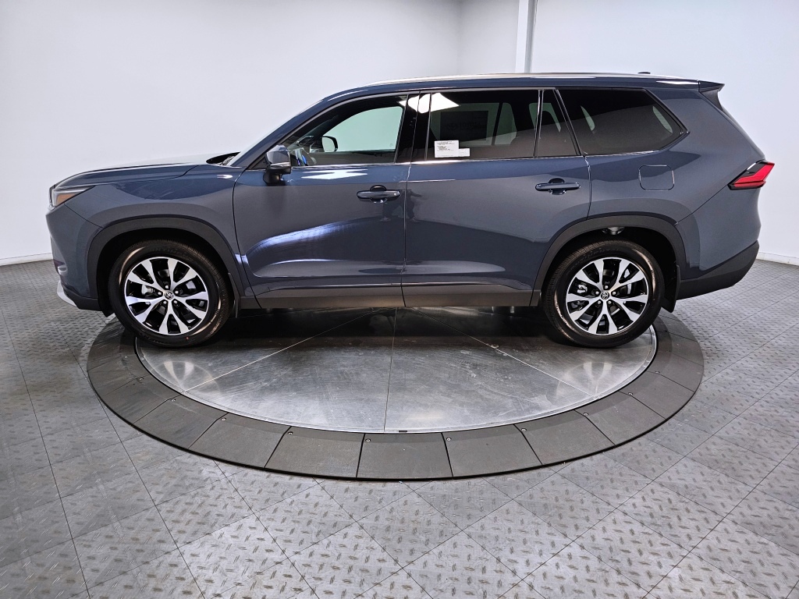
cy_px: 300
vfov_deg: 58.9
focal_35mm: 23
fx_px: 531
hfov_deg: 73.9
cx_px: 400
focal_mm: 6.3
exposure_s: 1/60
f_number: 1.7
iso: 640
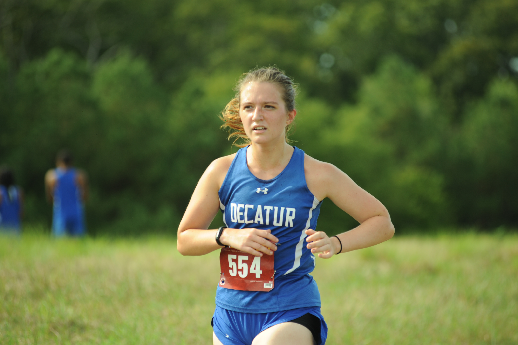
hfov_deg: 11.1
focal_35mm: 185
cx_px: 259
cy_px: 172
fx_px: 2661
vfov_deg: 7.4
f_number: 3.5
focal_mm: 185
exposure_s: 1/2000
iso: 320
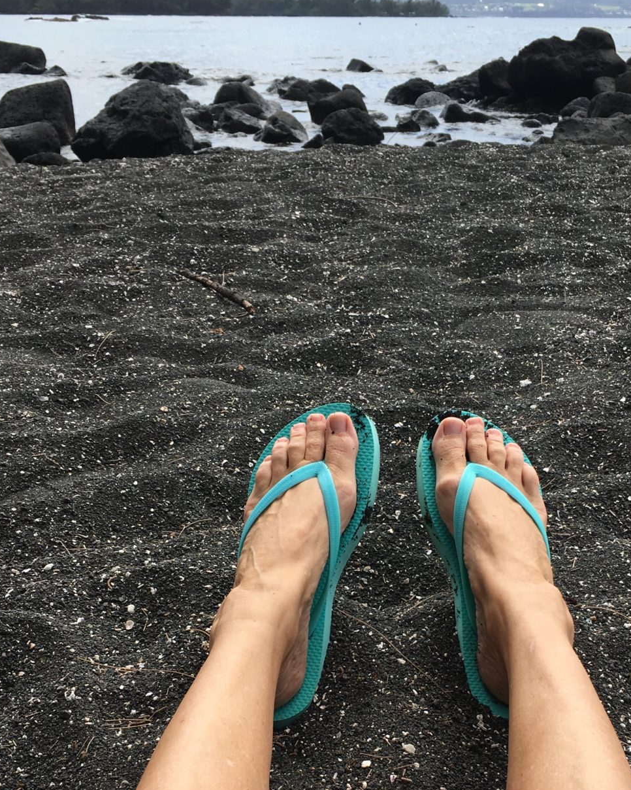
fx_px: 1121
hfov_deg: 31.4
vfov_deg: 37.9
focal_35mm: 48
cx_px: 378
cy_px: 579
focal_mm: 4.15
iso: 25
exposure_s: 1/1282
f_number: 2.2
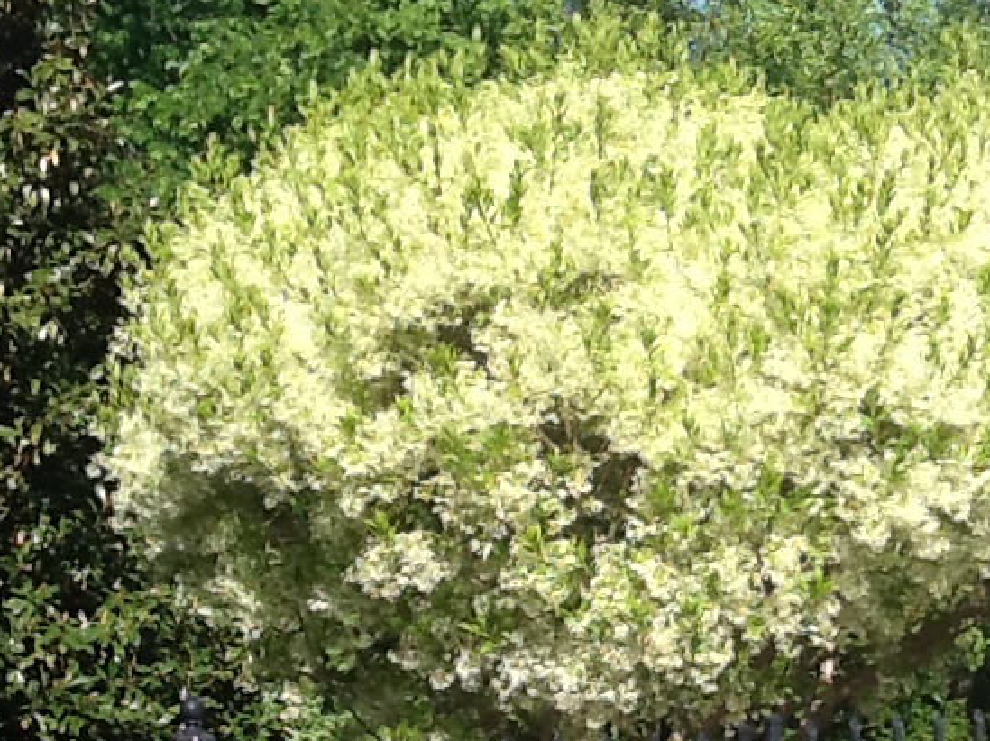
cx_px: 725
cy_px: 624
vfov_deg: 25.5
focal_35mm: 56
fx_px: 1601
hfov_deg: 33.8
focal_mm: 2.03
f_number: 2.4
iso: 64
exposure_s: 1/1070
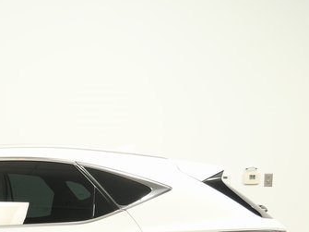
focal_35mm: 110
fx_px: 982
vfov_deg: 13.0
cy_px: 306
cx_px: -108
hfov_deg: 16.7
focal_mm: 18
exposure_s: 1/250
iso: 250
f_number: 5.6
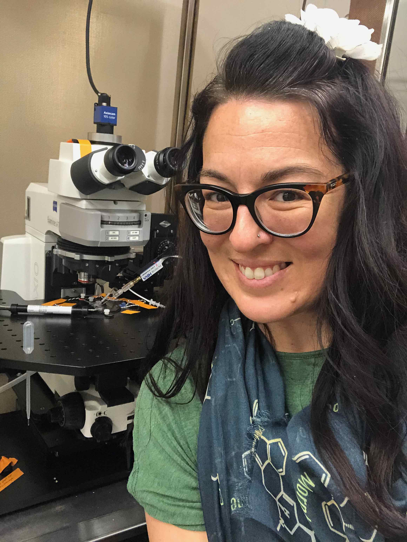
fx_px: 501
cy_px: 271
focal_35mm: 32
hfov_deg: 44.2
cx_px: 204
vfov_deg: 56.8
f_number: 2.2
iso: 320
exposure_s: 1/60
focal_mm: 2.87
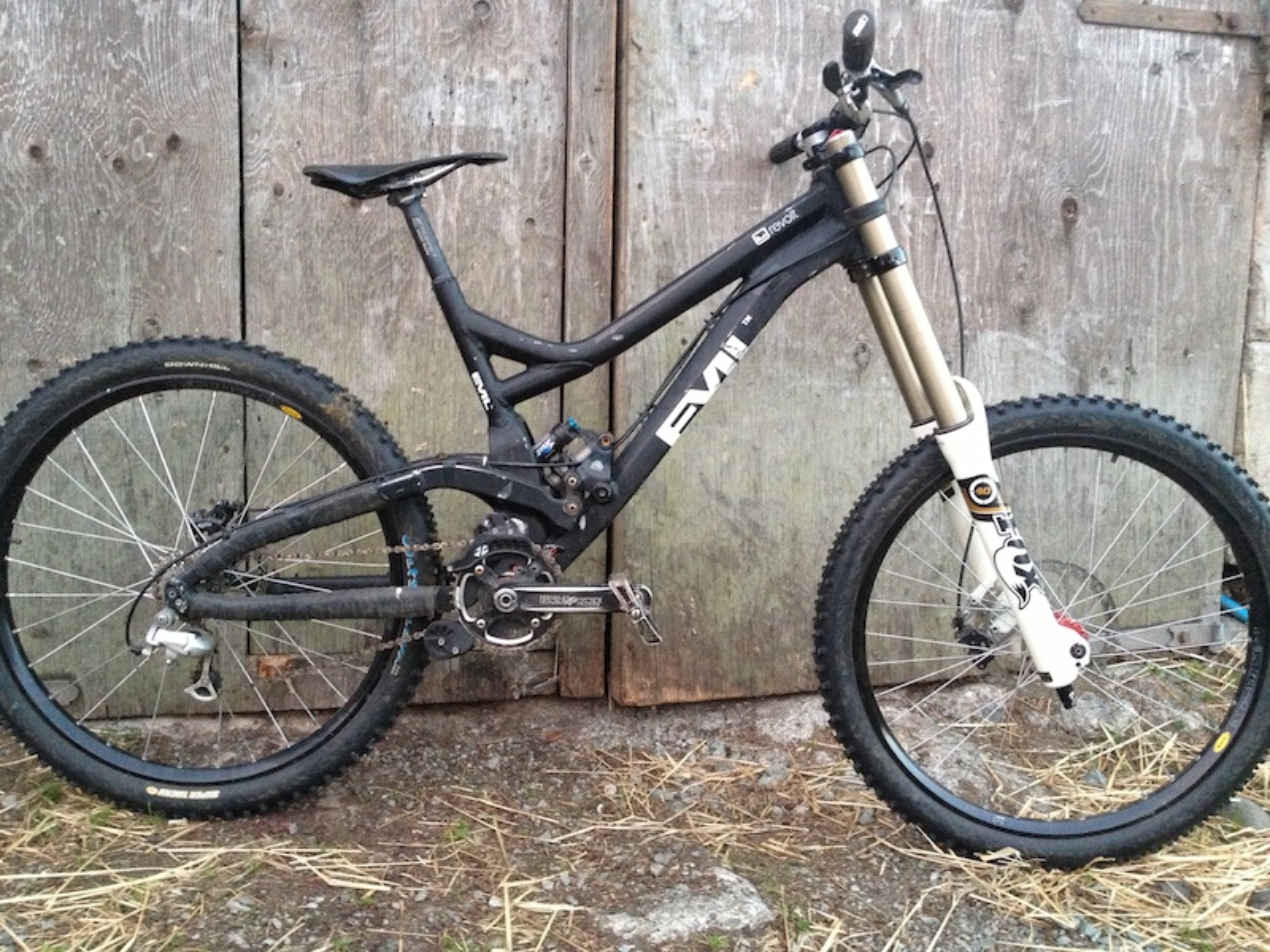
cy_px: 476
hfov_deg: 52.6
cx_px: 635
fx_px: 1284
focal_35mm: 35
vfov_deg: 40.7
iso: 400
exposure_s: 1/15
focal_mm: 4.28
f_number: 2.4
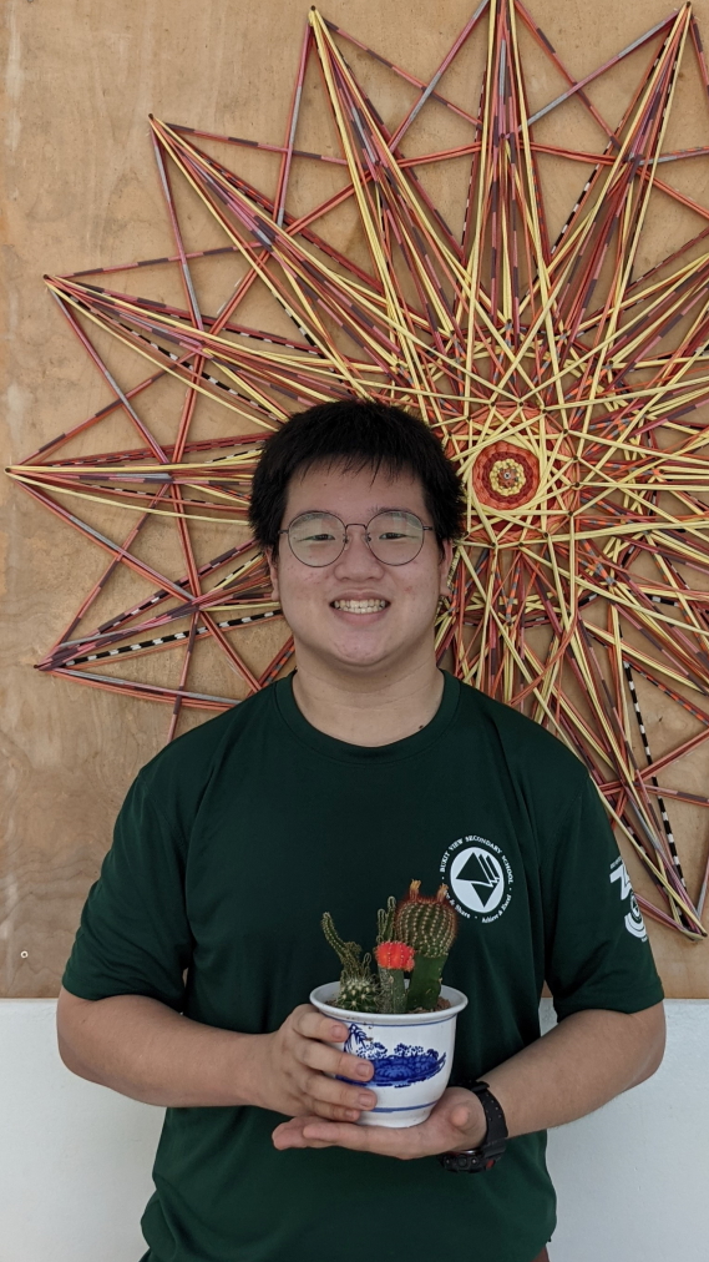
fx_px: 1036
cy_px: 642
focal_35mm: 31
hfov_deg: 37.3
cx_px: 476
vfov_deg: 62.6
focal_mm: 4.38
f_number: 1.73
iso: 69
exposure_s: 1/305
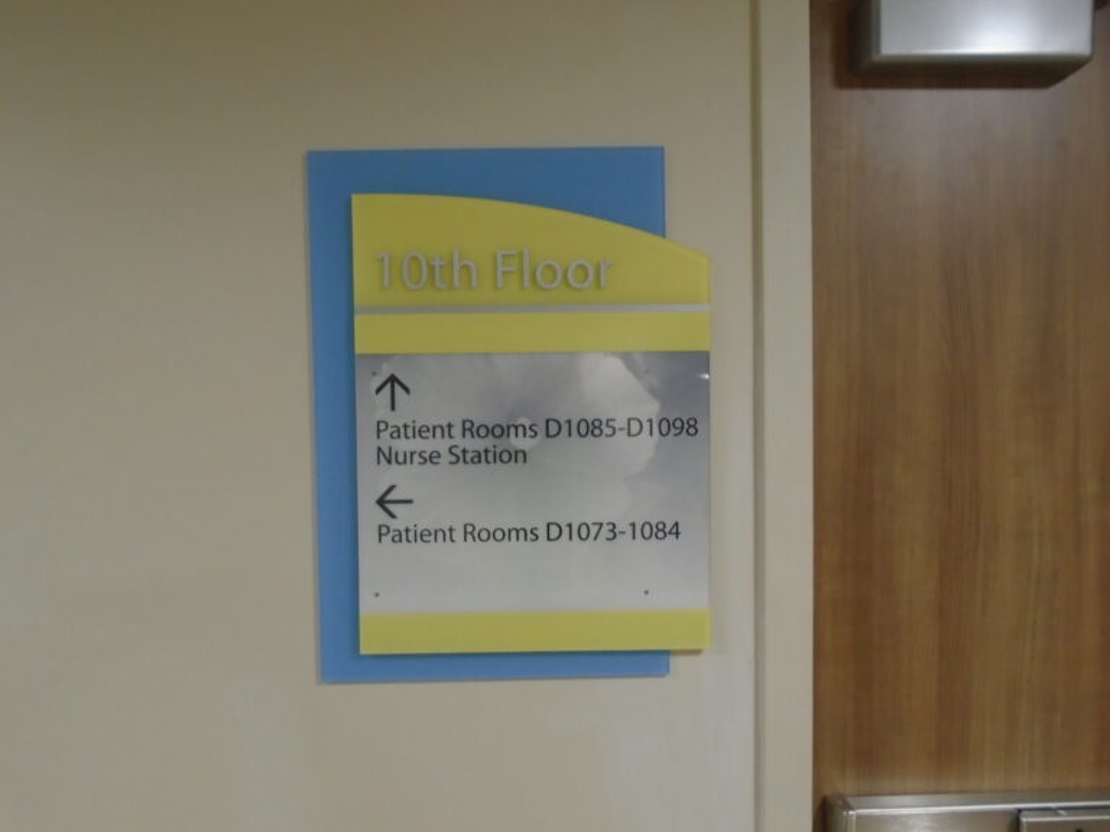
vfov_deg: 53.1
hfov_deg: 67.3
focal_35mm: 26
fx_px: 834
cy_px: 416
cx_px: 555
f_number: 3.2
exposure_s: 1/30
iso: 320
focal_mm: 4.6
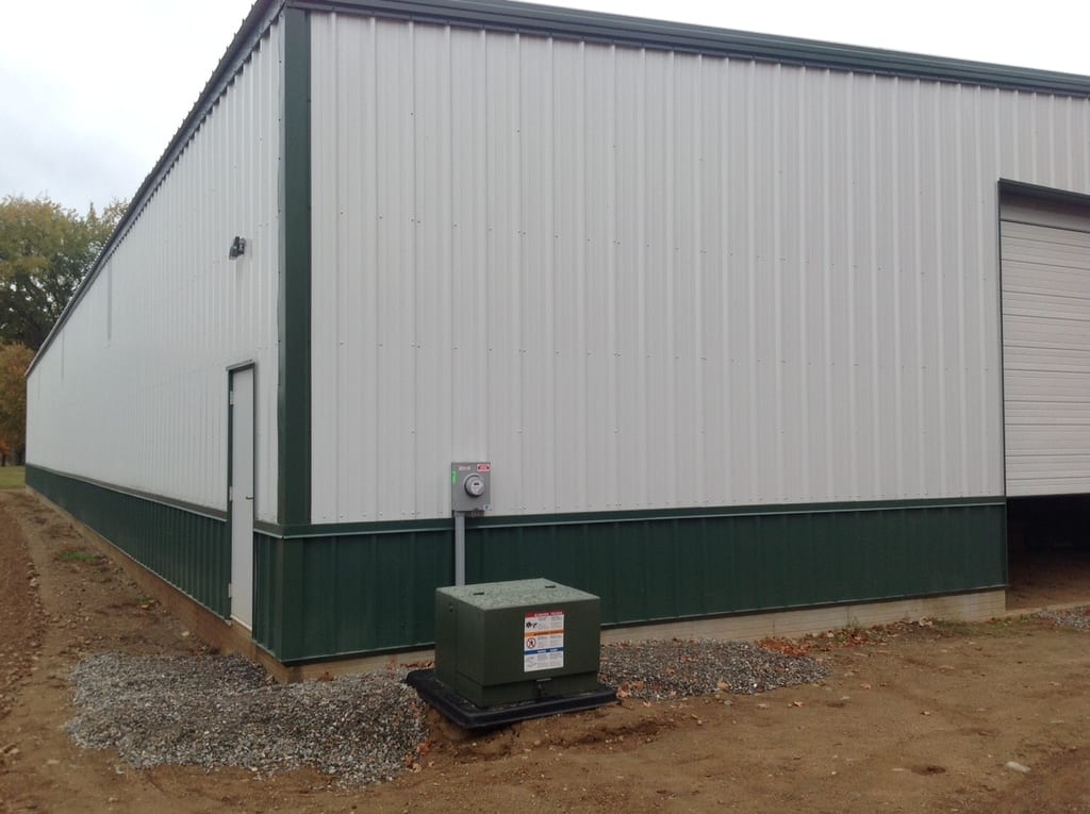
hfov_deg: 52.7
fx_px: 1101
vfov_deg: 40.6
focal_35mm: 35
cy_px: 407
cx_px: 545
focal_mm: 4.28
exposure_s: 1/135
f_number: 2.4
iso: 50
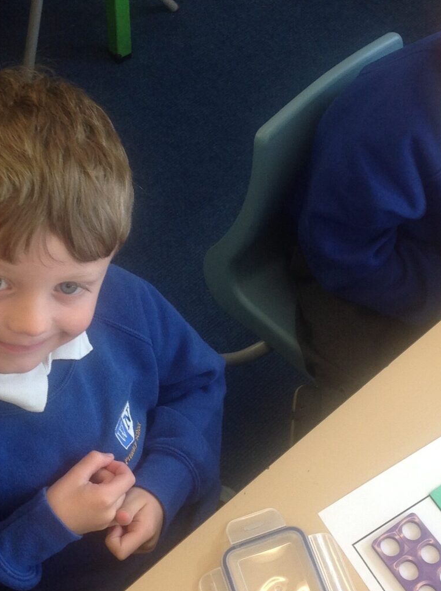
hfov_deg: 22.1
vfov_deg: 29.4
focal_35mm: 66
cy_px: 283
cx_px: 308
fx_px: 1124
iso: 64
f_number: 2.4
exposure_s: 1/40
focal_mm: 4.28
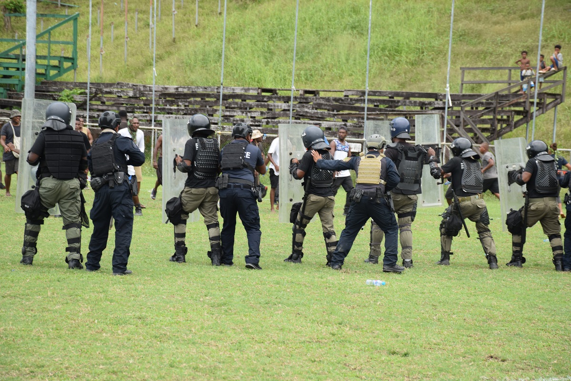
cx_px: 286
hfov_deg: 17.1
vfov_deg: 11.4
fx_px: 1903
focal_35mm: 120
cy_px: 190
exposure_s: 1/250
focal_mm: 80
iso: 200
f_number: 8
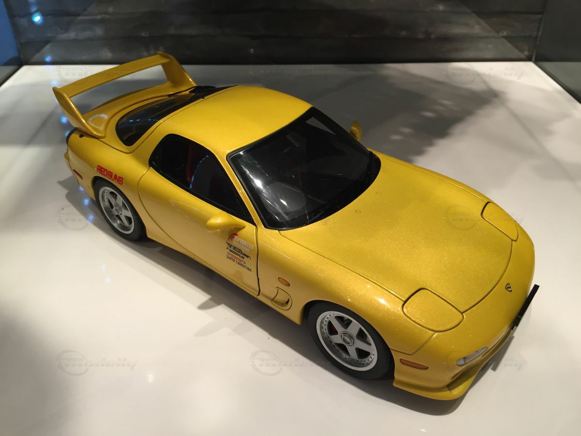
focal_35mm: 29
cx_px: 290
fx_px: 487
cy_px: 218
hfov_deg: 61.7
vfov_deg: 48.2
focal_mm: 4.15
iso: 40
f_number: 2.2
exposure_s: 1/33
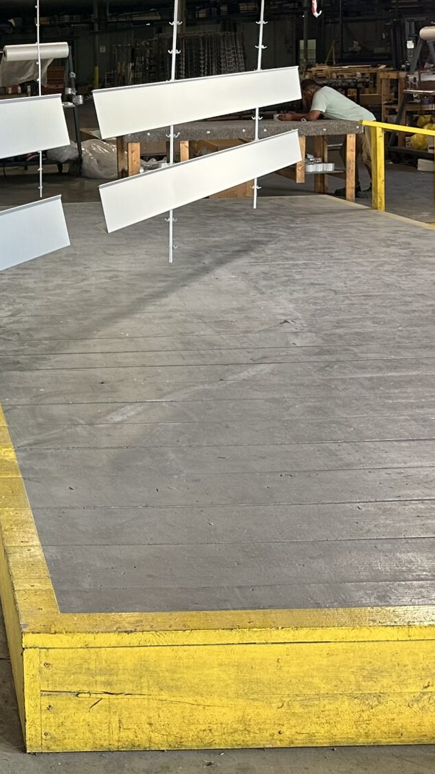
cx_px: -146
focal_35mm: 59
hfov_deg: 18.8
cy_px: 181
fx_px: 1210
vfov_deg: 34.6
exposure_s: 1/120
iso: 160
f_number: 1.78
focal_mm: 6.86
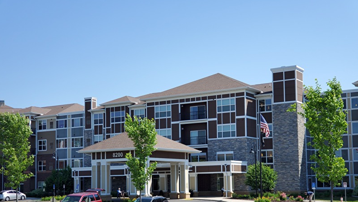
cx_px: 179
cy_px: 134
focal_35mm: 57
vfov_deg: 21.0
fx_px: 541
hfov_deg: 36.6
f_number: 2.4
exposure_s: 1/559
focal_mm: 6
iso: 50
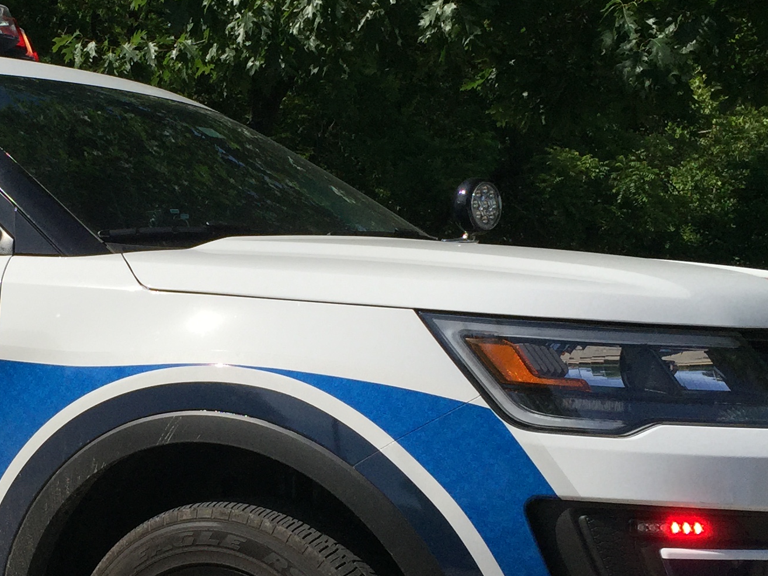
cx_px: 142
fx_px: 1597
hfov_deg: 26.5
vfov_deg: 20.4
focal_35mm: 72
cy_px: 317
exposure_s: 1/4950
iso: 32
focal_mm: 4.15
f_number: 2.2
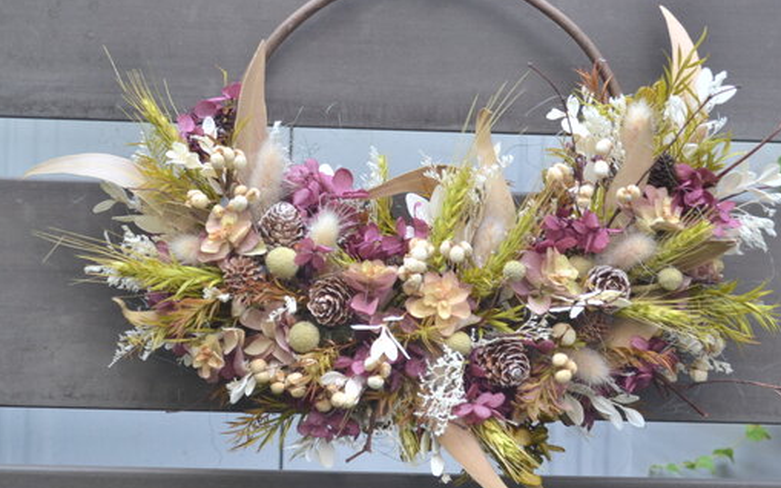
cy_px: 212
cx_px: 417
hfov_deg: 28.2
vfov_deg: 17.8
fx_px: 1554
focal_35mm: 73
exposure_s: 1/50
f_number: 5
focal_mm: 38
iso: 400
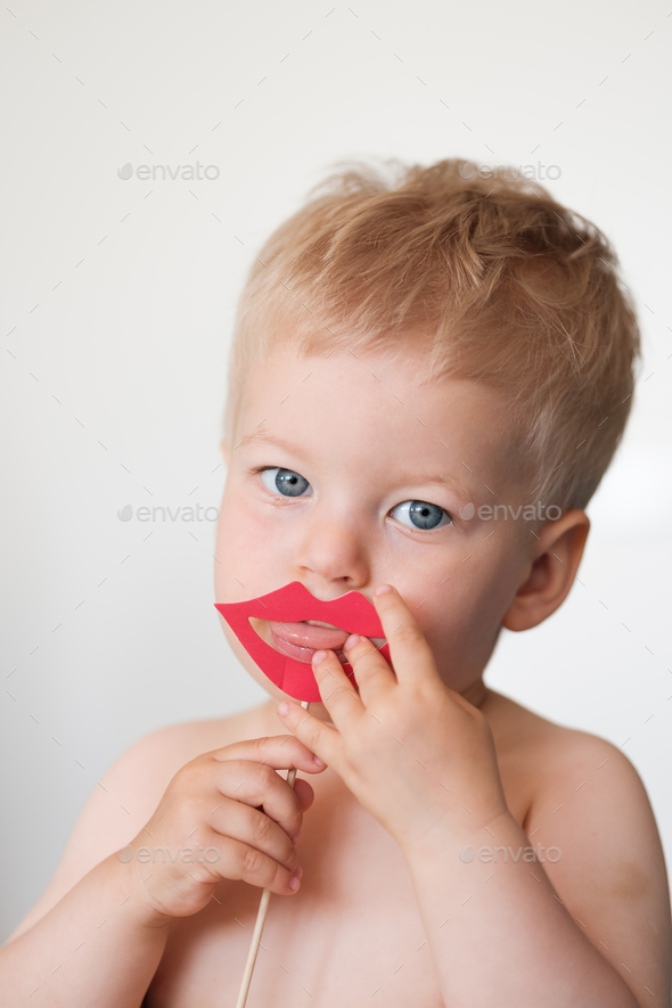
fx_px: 3780
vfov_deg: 15.2
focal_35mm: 135
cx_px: 336
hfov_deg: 10.2
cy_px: 504
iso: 200
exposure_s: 1/170
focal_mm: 90
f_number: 2
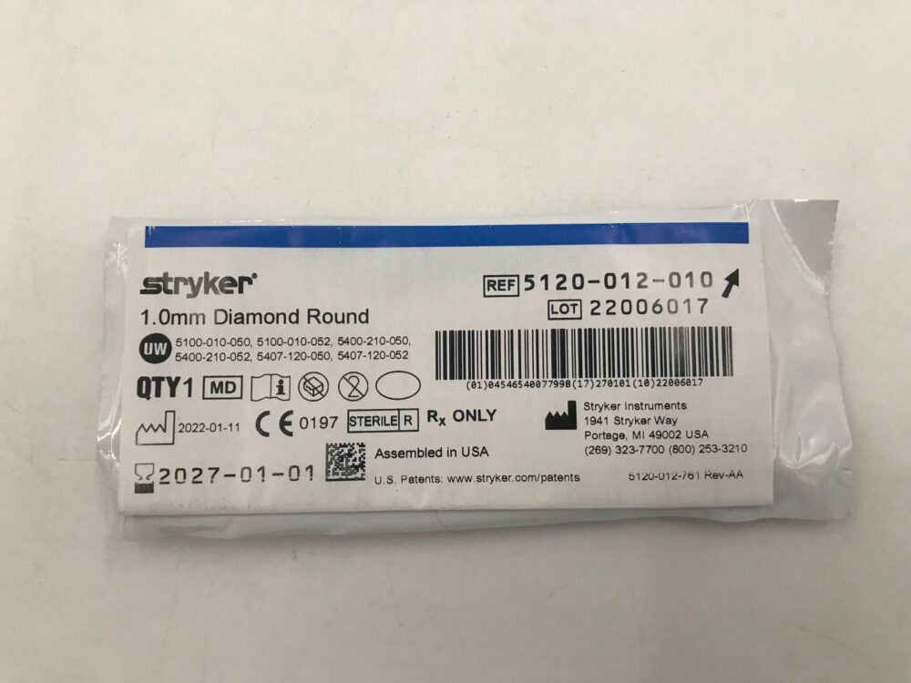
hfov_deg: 63.4
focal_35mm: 28
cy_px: 342
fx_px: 737
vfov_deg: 49.7
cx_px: 456
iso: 25
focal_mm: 3.99
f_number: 1.8
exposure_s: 1/40
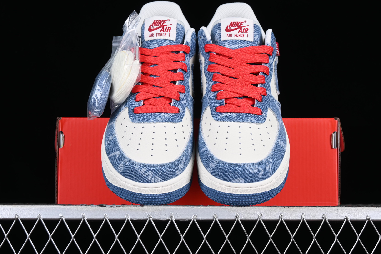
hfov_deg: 27.0
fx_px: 794
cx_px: 190
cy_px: 127
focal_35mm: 75
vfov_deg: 18.2
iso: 160
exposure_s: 1/100
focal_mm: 50
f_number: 8
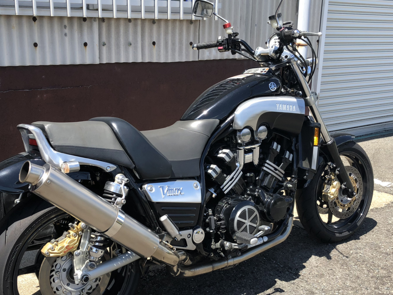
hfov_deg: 44.8
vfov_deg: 34.3
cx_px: 180
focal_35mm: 42
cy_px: 169
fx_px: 477
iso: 20
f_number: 1.8
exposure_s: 1/738
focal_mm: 3.99
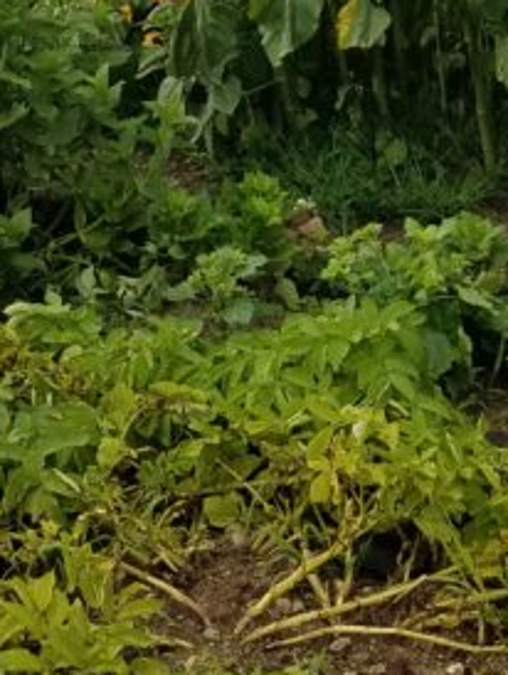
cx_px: 170
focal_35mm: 97
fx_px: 1895
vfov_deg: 19.1
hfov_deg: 15.2
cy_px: -126
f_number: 1.7
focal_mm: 4.2
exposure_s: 1/1060
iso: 40
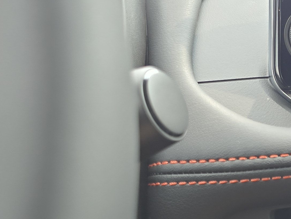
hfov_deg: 19.4
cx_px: 464
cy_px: 162
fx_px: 715
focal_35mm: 85
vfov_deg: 17.3
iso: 40
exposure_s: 1/180
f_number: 1.7
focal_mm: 6.3
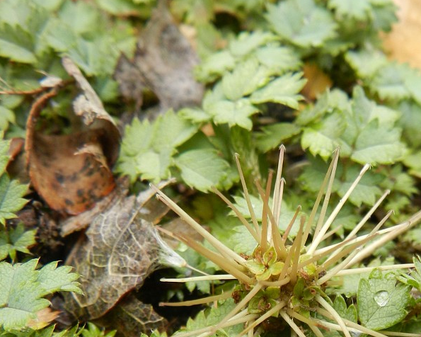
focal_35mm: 63
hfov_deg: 29.5
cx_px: 316
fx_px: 785
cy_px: 354
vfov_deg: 23.0
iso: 160
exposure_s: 1/160
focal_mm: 5.6
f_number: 3.7
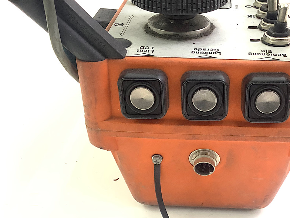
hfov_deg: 39.8
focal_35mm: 47
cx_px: 201
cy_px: 159
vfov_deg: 30.5
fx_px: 394
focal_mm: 3.3
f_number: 2.4
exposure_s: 1/50
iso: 64
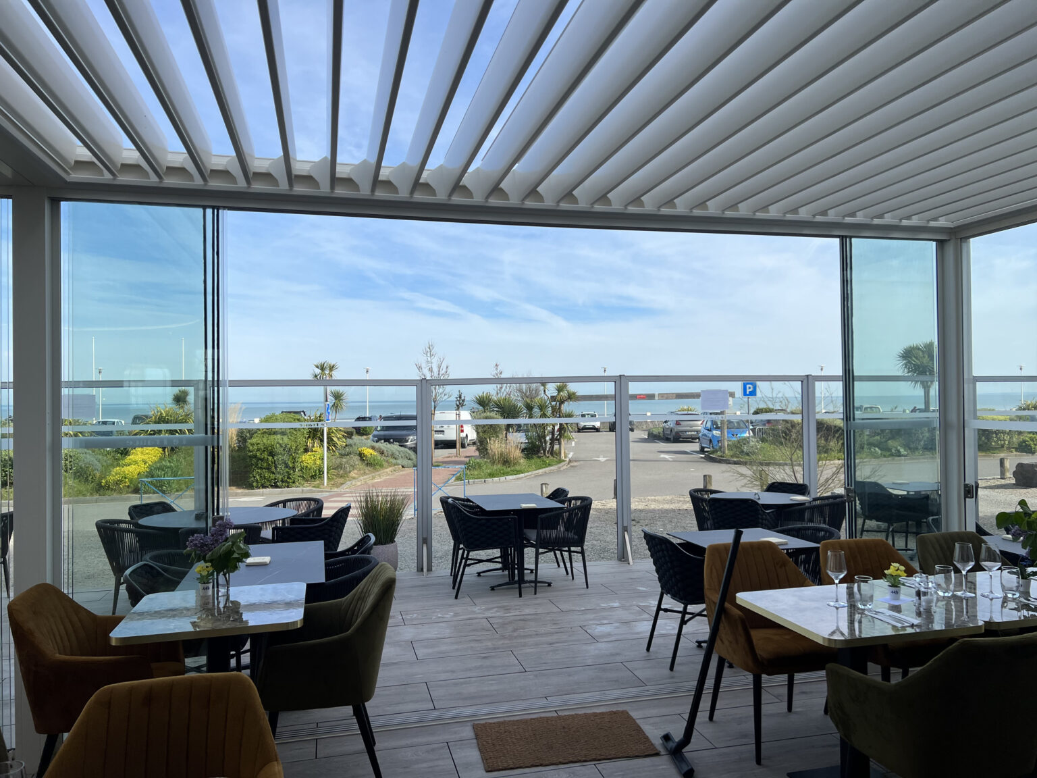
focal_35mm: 26
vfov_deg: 53.1
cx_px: 518
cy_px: 389
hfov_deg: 67.3
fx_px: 779
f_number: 1.5
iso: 50
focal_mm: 5.7
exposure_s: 1/4115
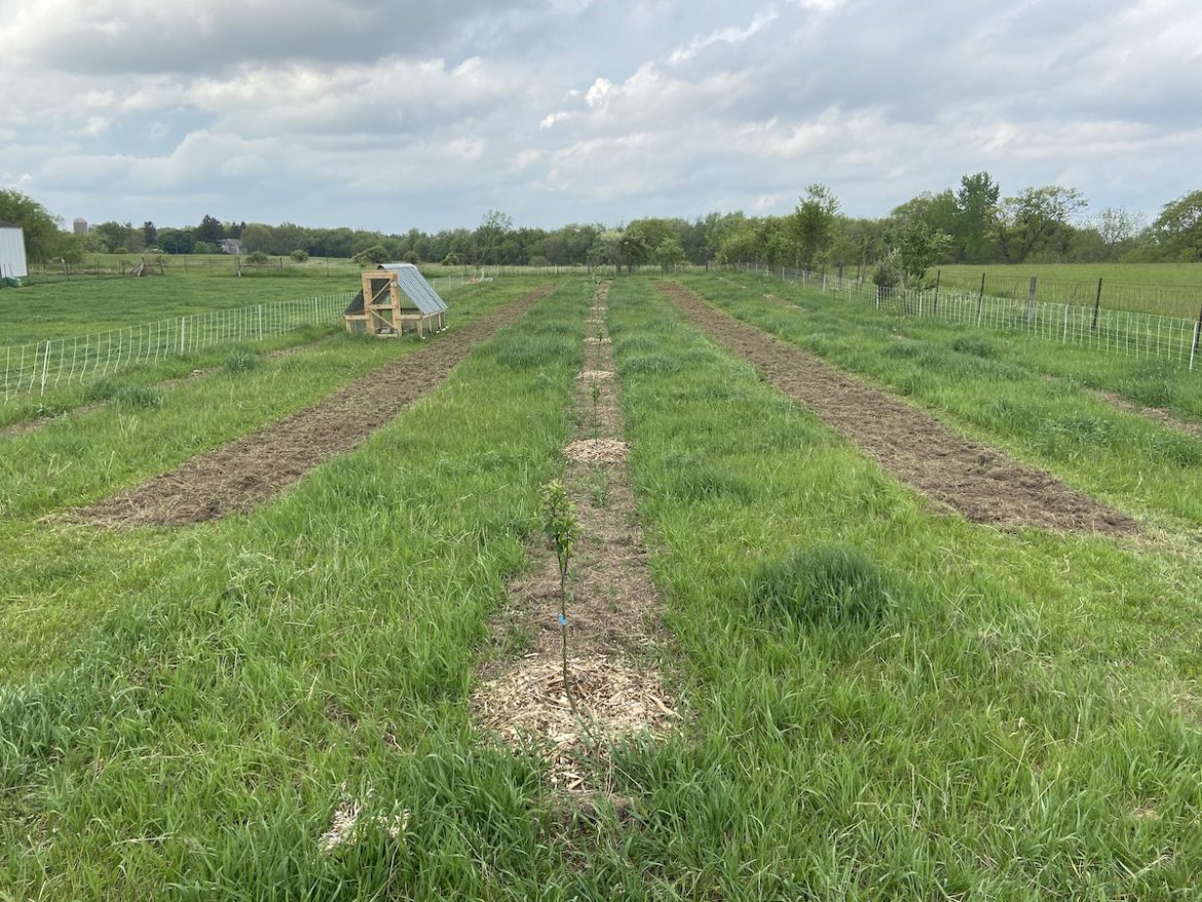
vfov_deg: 53.1
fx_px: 903
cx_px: 601
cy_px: 451
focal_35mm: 26
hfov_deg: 67.3
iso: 32
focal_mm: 4.25
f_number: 1.8
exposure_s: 1/1157
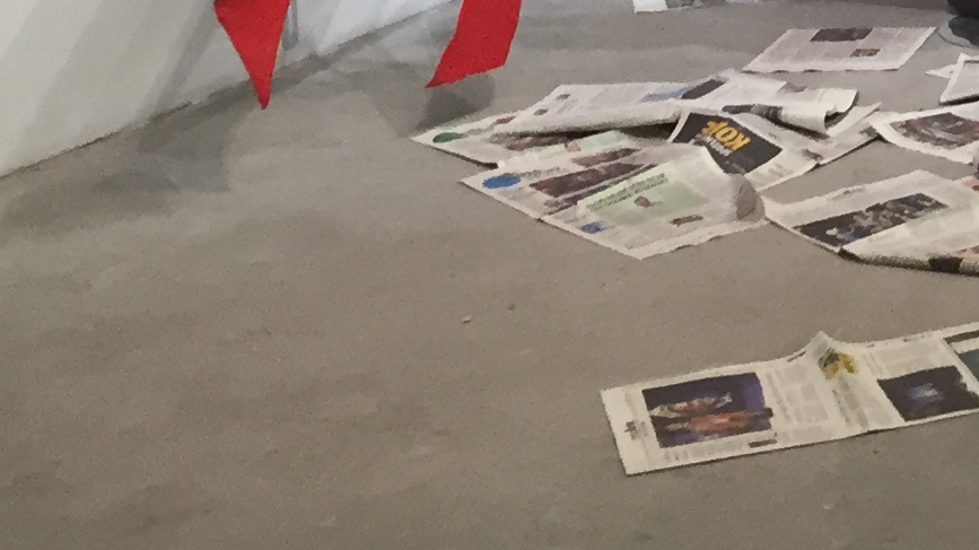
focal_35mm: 119
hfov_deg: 16.2
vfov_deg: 9.5
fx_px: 3088
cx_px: 1532
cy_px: -567
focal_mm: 4.15
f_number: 2.2
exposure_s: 1/30
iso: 40
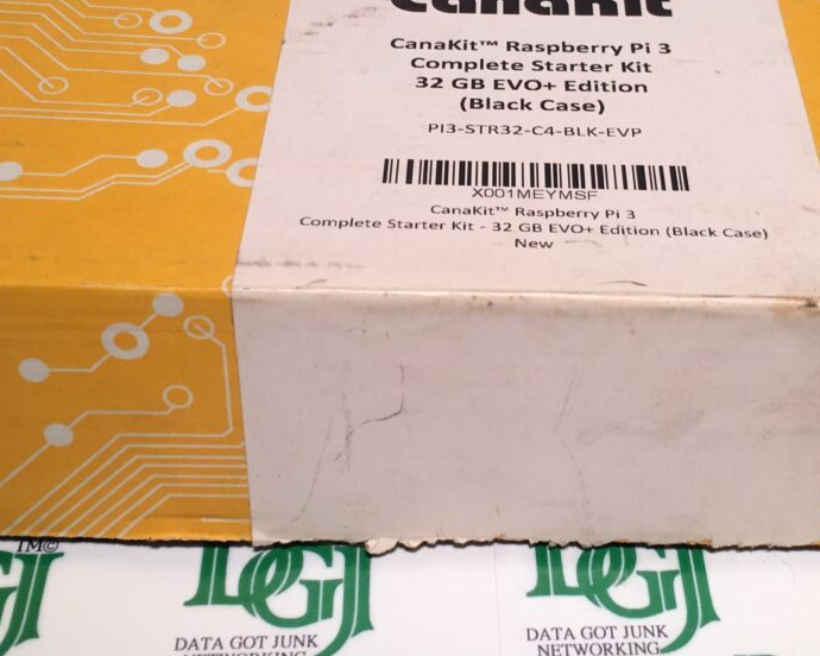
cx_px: 468
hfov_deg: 30.0
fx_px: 1529
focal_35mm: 63
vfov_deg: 23.9
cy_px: 140
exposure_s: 1/120
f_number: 2.2
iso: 32
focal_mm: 4.15
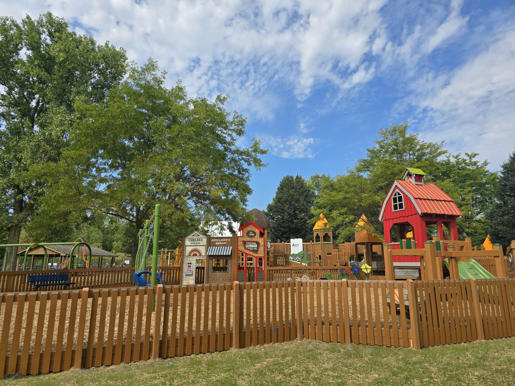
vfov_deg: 58.9
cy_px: 193
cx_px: 258
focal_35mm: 23
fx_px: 342
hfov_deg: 73.9
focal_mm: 6.3
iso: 12
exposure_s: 1/717
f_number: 1.7
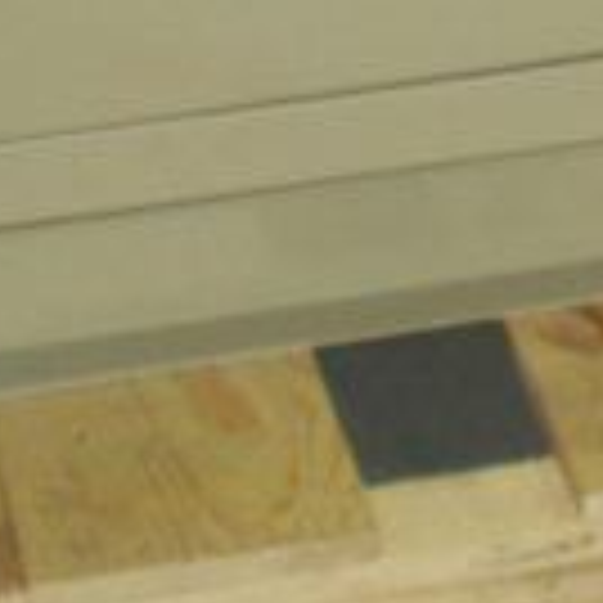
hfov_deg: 7.2
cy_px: -320
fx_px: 4592
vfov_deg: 7.4
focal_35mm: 233
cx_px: 1224
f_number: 2.9
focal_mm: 9
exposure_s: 1/60
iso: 200
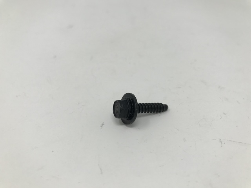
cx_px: 126
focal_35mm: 28
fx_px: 203
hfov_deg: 63.4
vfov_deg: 49.7
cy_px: 94
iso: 20
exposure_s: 1/380
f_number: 1.8
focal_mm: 3.99
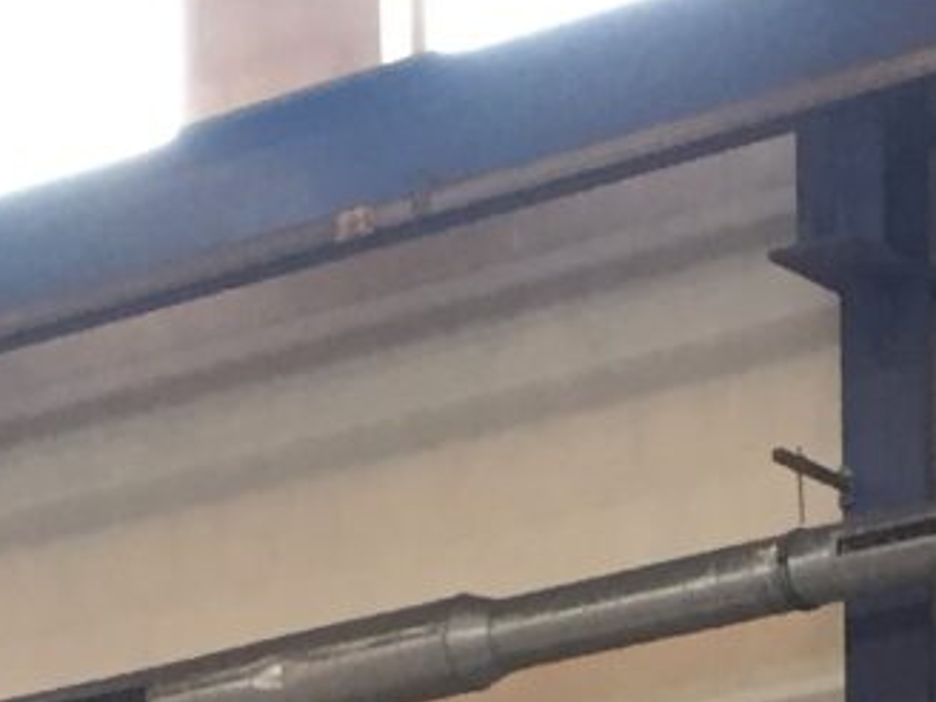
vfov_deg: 7.5
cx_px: 377
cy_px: 1881
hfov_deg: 10.9
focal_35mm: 181
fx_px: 4894
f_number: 2.2
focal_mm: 4.15
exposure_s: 1/33
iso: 64
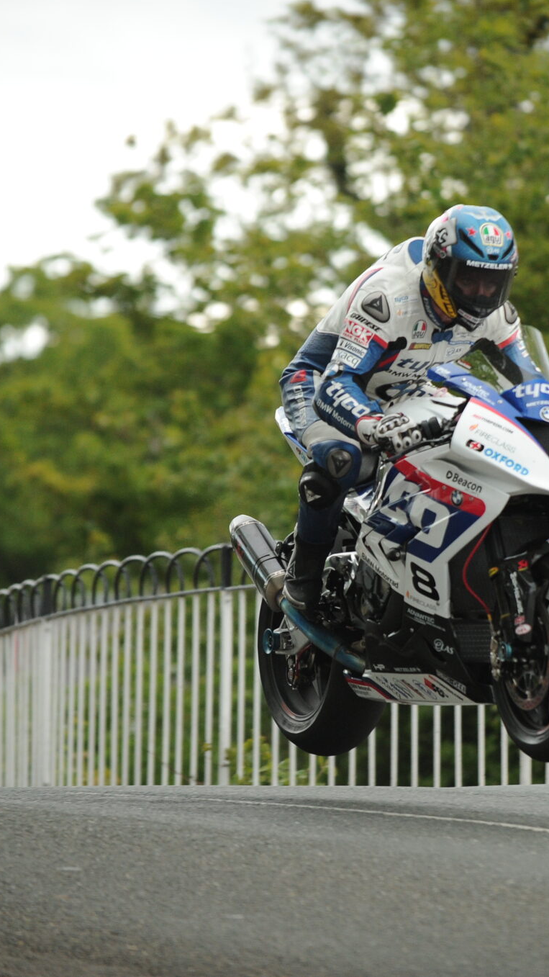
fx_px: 8181
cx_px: 394
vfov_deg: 6.8
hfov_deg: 3.8
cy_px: 487
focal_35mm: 316
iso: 2000
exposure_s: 1/1000
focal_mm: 200
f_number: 3.2
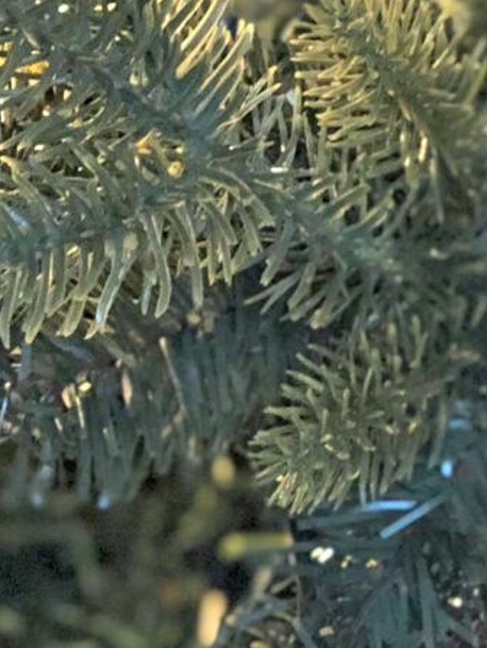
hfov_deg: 6.2
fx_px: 4458
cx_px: 806
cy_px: -226
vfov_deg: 8.2
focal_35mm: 238
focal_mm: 6
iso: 200
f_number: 2.4
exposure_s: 1/8
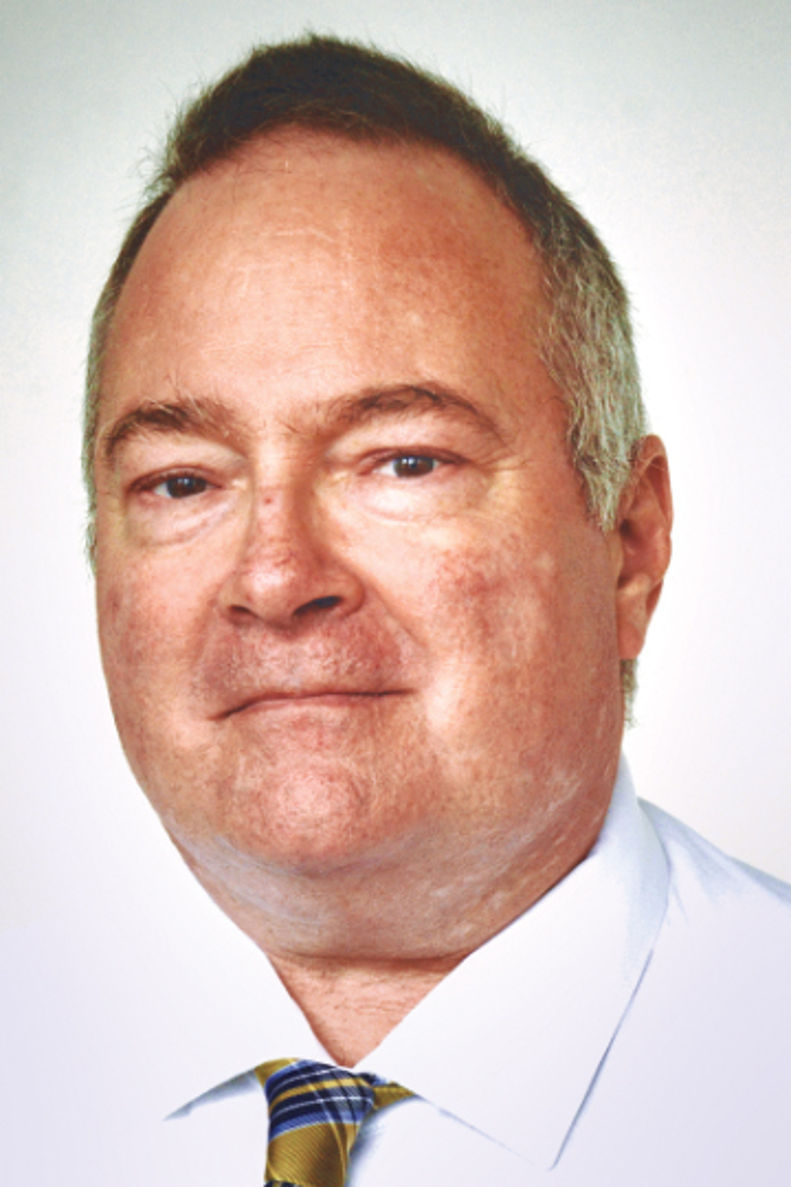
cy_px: 594
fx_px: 3263
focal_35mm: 99
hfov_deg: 13.8
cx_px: 396
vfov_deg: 20.6
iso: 1000
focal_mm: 66
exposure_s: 1/320
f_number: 5.6
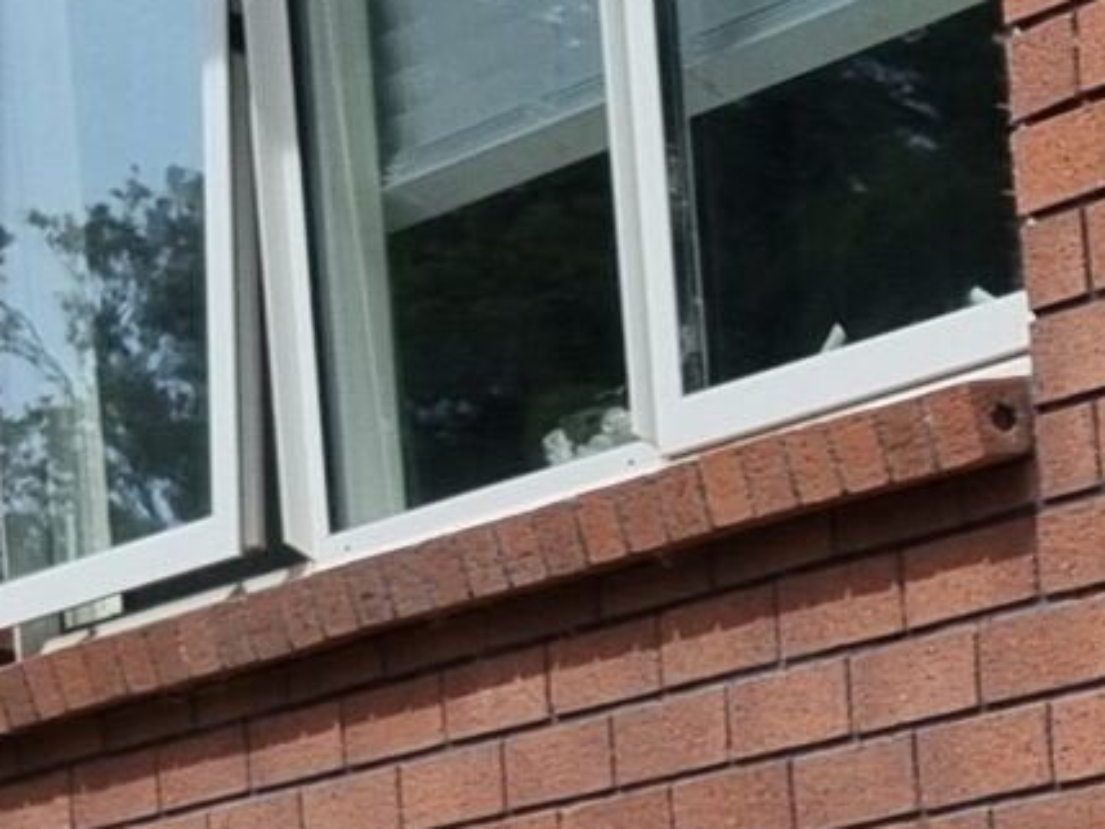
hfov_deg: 10.2
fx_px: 4949
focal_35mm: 155
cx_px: 3032
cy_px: 1650
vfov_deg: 9.0
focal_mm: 5.4
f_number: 1.8
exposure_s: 1/3125
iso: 50
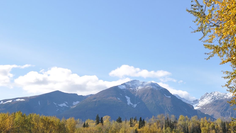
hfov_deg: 31.8
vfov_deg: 18.0
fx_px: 413
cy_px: 116
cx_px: 143
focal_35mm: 66
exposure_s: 1/200
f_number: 11
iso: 200
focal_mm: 26
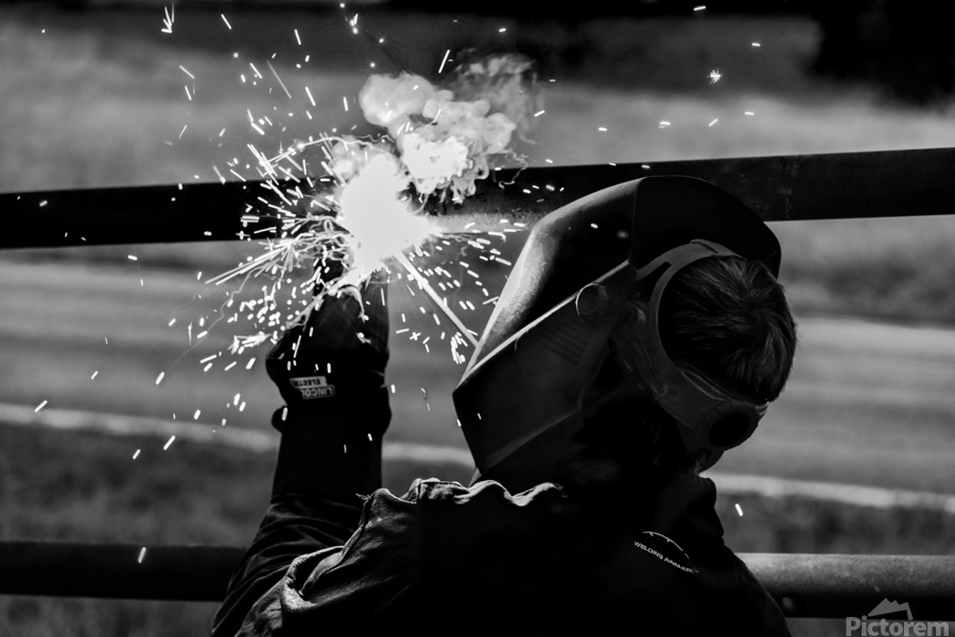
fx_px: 2787
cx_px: 478
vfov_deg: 13.1
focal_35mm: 105
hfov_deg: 19.4
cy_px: 318
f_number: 5
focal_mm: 105
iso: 400
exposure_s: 1/200
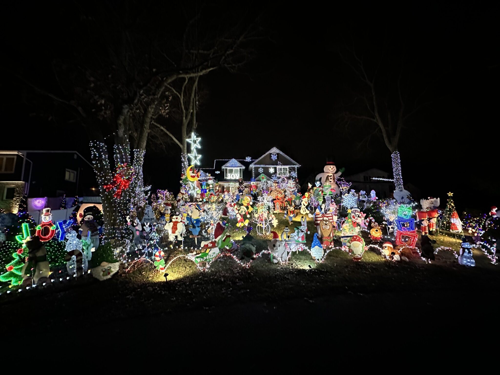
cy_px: 188
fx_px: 202
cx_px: 250
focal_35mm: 14
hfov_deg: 102.1
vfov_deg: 85.7
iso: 1000
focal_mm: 2.22
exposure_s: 1/40
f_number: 2.2
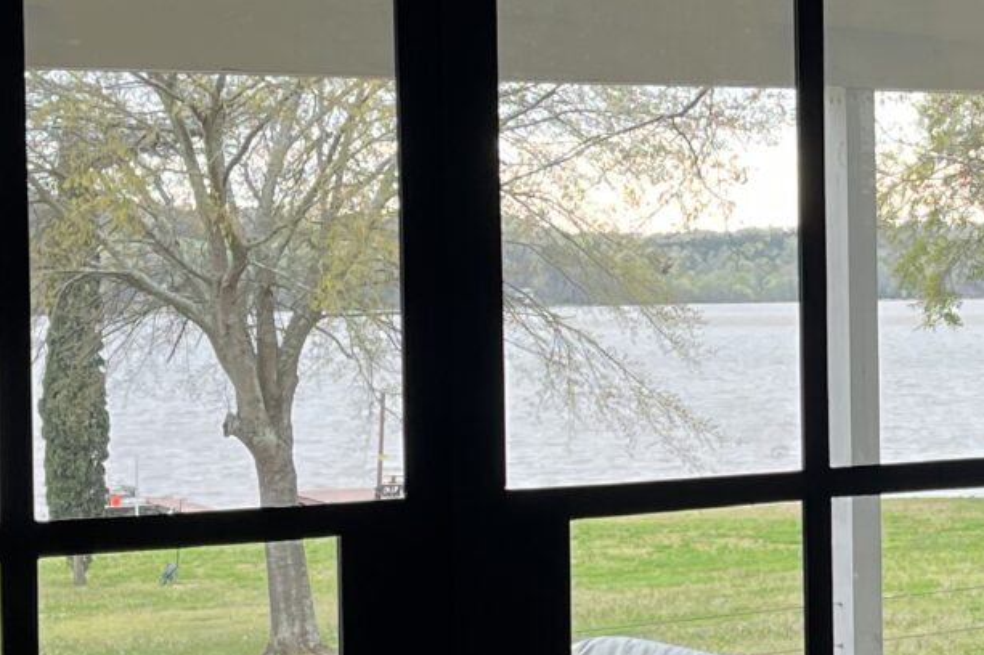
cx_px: 923
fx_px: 3087
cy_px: 332
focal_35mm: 113
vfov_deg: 12.1
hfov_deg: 17.8
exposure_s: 1/122
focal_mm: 5.1
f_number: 1.6
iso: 40
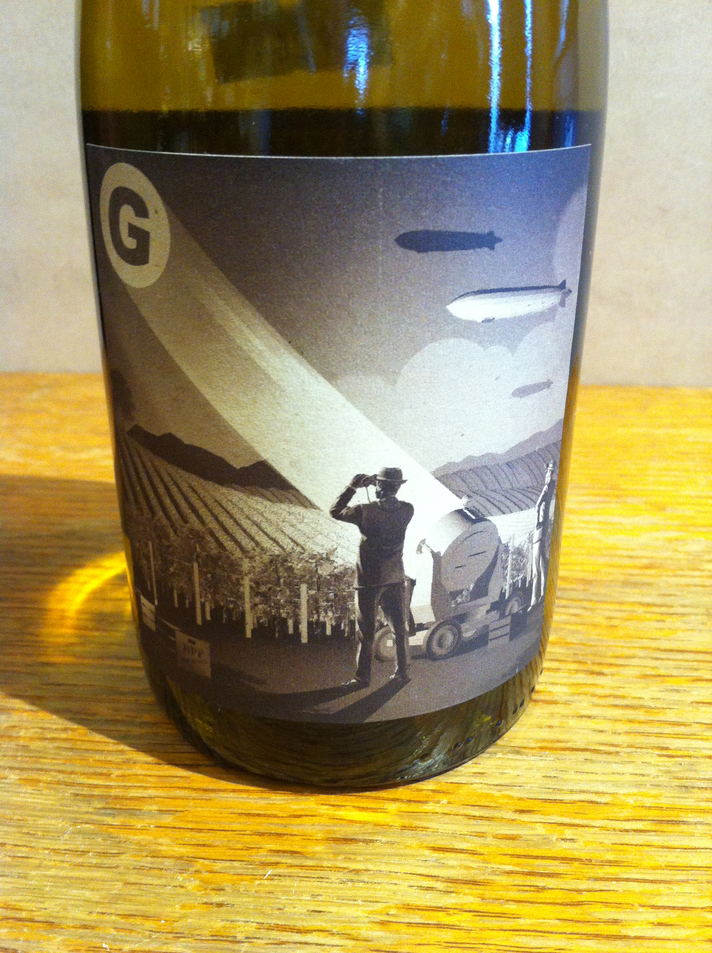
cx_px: 356
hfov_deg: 40.6
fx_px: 962
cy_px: 476
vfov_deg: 52.7
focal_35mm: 35
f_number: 2.8
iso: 200
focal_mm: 3.85
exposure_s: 1/15
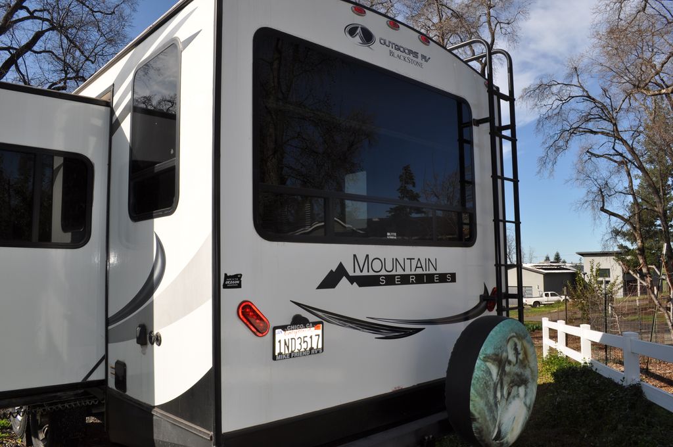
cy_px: 224
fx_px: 504
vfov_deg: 47.8
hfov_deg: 67.4
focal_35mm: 27
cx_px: 336
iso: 200
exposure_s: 1/200
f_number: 13
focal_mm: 18
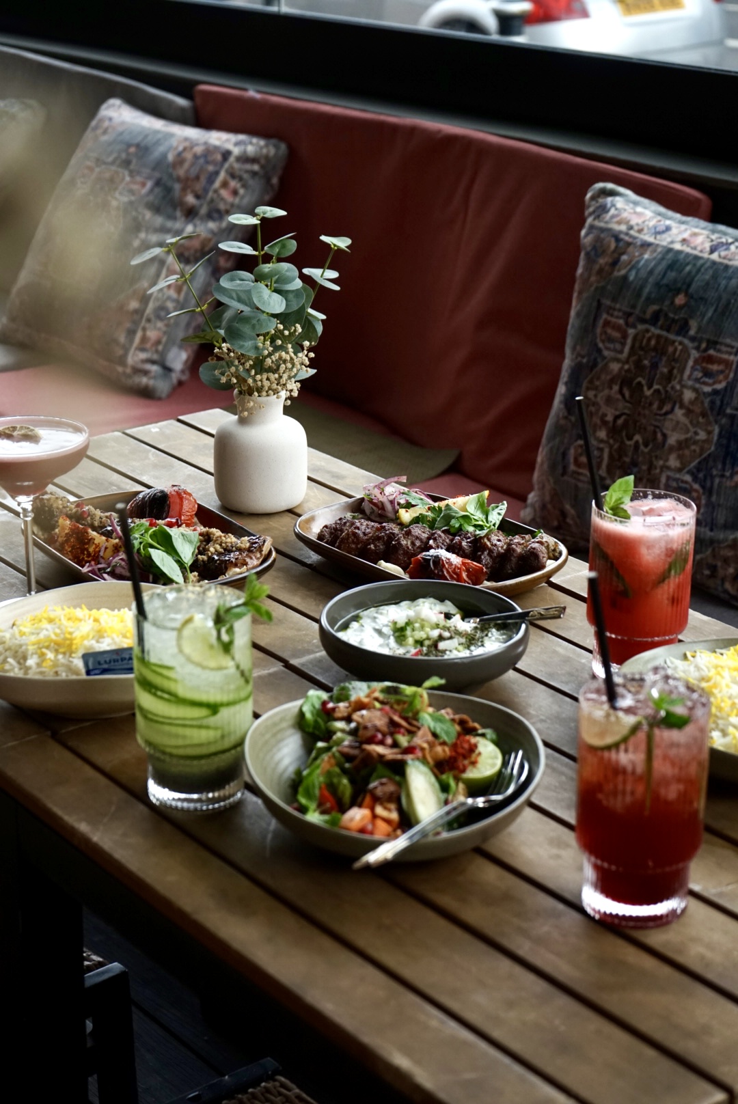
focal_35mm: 65
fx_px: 1995
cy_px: 552
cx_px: 369
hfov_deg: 21.0
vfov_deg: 30.9
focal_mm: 65
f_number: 6.3
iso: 800
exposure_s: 1/200
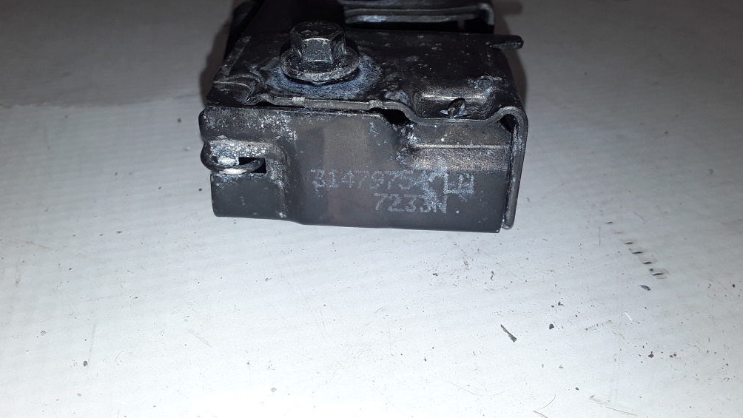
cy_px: 146
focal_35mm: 30
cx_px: 377
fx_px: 591
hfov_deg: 64.3
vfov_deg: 38.6
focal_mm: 2.91
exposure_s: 1/208
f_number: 1.9
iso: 40
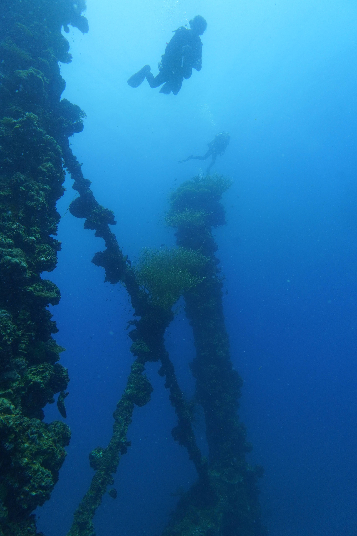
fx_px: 268
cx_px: 178
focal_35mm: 18
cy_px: 268
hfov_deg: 67.4
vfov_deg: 90.0
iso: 200
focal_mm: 12
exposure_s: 1/125
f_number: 8
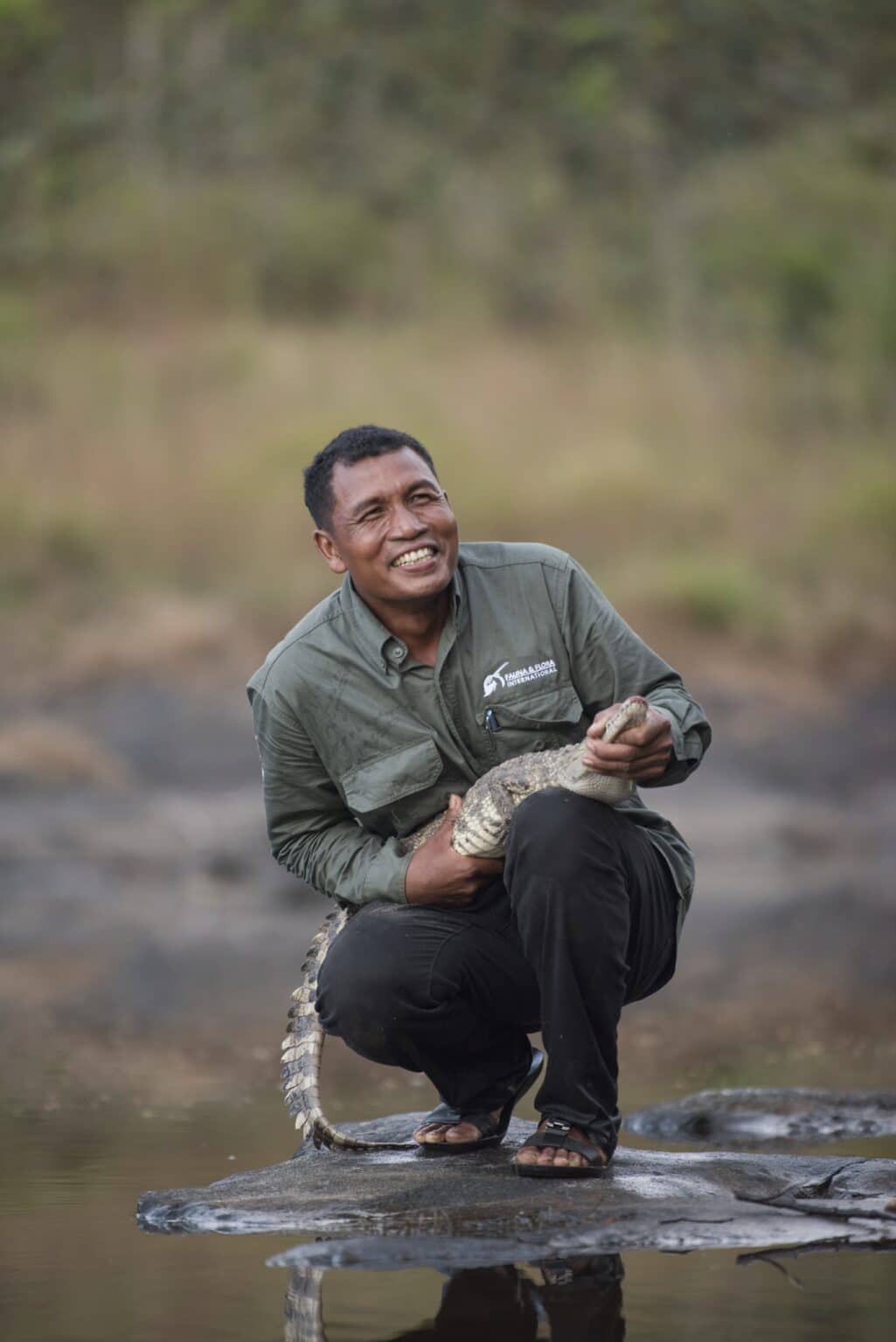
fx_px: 7461
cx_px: 448
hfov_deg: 6.9
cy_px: 671
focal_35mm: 200
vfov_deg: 10.3
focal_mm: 200
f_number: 2.8
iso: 1000
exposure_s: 1/125
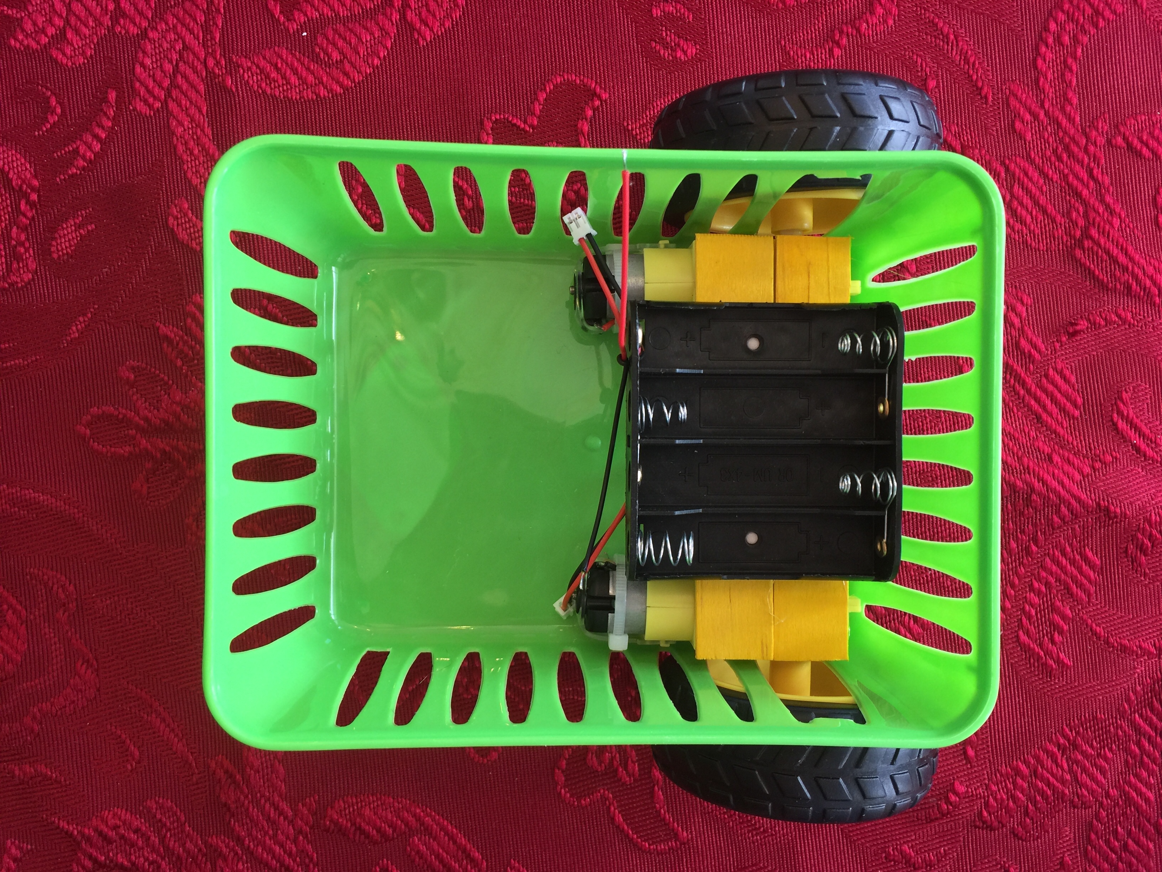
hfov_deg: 61.7
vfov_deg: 48.2
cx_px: 581
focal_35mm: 29
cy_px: 436
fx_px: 973
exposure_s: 1/15
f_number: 2.2
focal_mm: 4.15
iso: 40
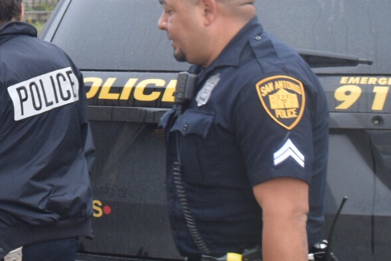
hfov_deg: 15.2
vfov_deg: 10.3
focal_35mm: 132
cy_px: 30
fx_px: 1434
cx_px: -25
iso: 400
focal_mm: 32
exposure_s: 1/125
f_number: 5.6
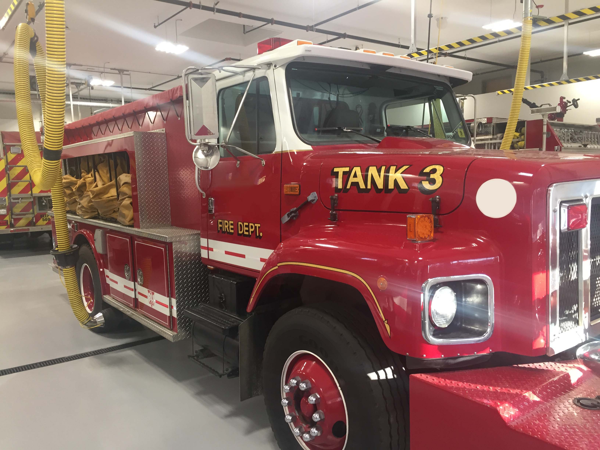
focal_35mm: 29
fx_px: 503
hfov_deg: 61.7
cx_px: 300
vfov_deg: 48.2
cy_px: 225
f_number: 2.2
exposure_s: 1/30
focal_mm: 4.15
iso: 64
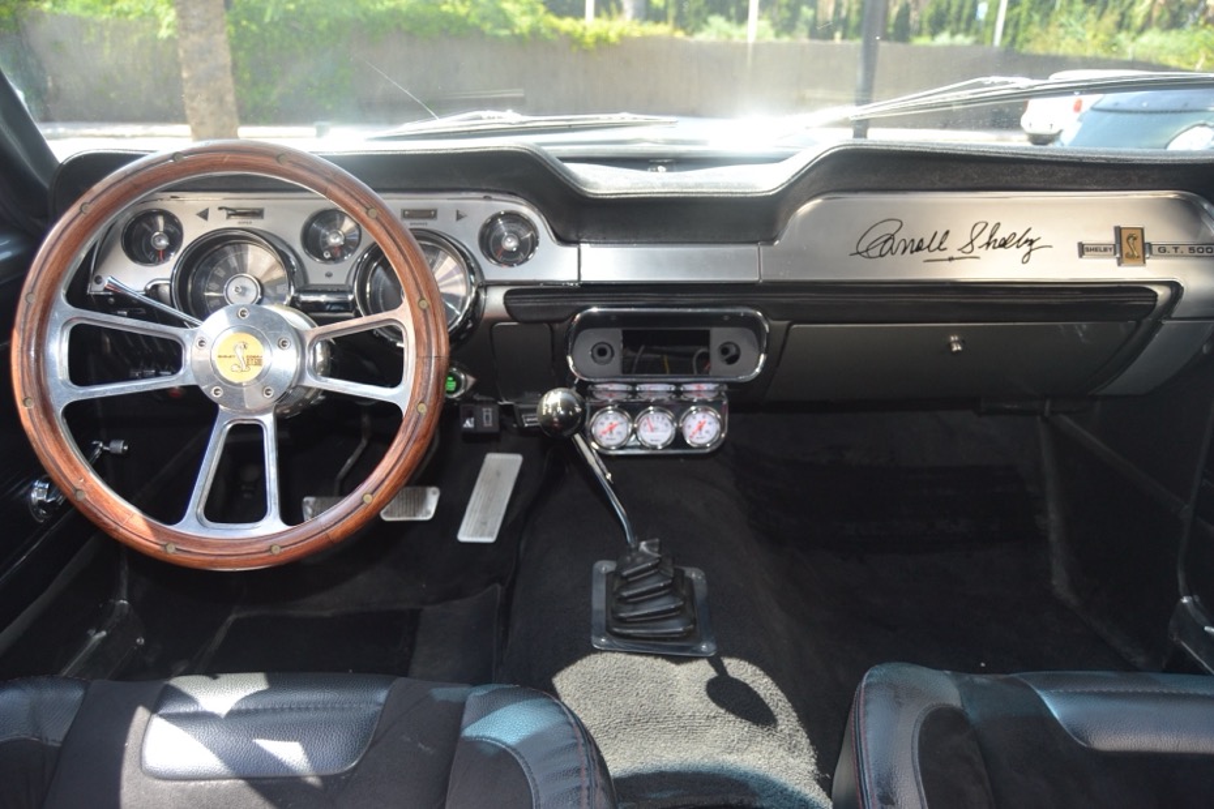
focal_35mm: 27
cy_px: 404
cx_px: 607
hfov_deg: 67.4
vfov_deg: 47.9
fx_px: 910
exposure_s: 1/125
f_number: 4
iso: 160
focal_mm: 18
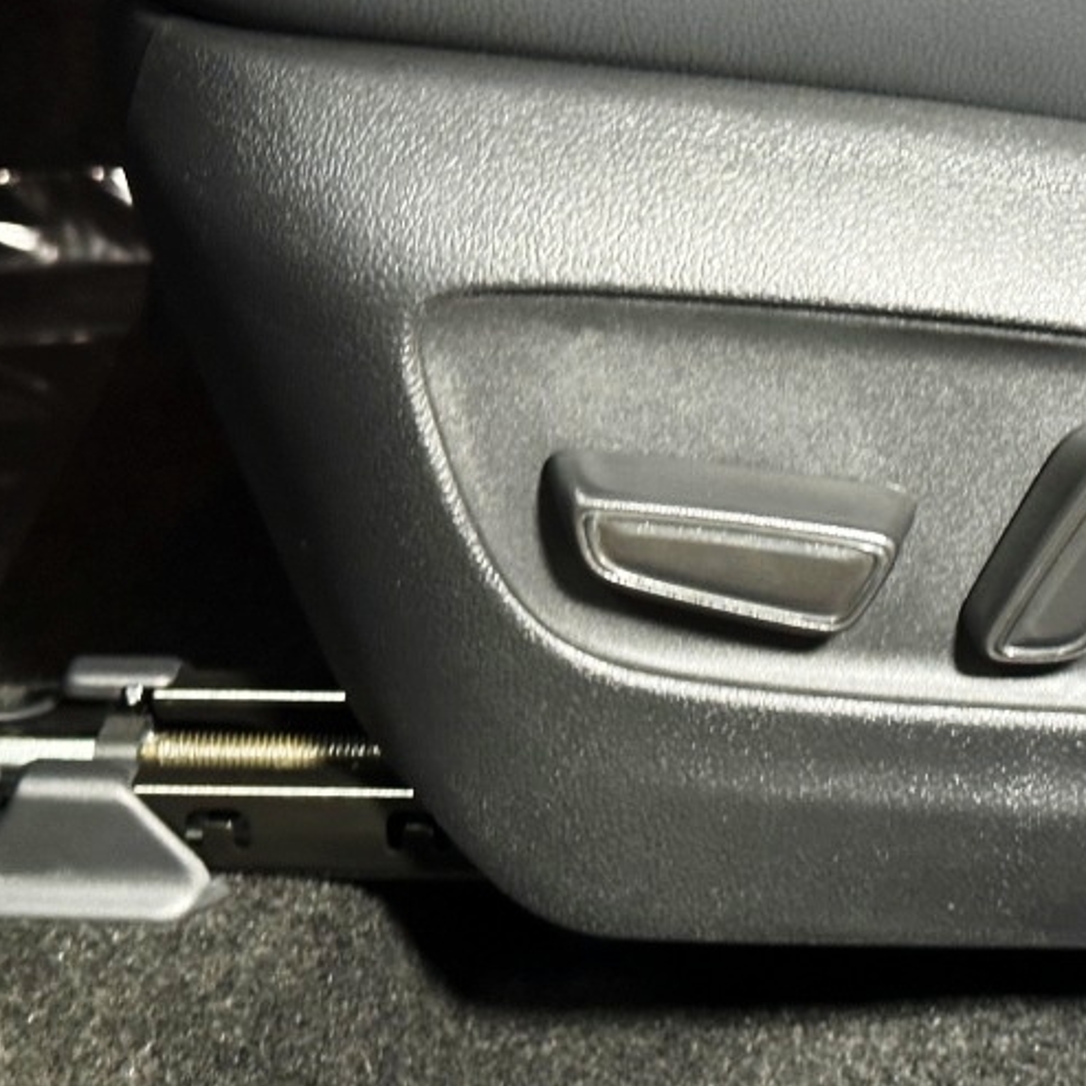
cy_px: 440
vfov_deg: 19.7
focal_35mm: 88
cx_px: 1042
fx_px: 3123
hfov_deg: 19.3
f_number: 1.78
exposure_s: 1/40
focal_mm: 6.86
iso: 400
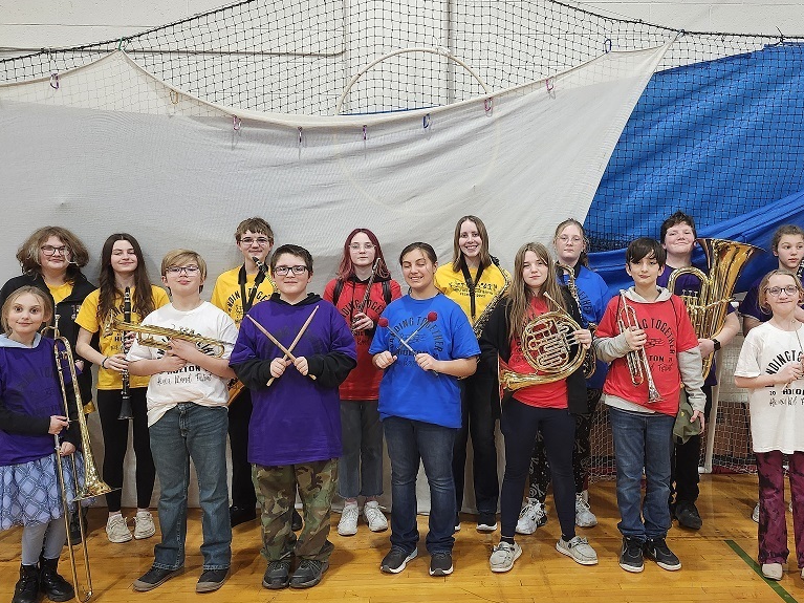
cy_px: 301
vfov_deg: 46.8
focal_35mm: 30
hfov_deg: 59.6
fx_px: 697
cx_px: 473
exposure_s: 1/120
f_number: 1.8
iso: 500
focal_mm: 5.54
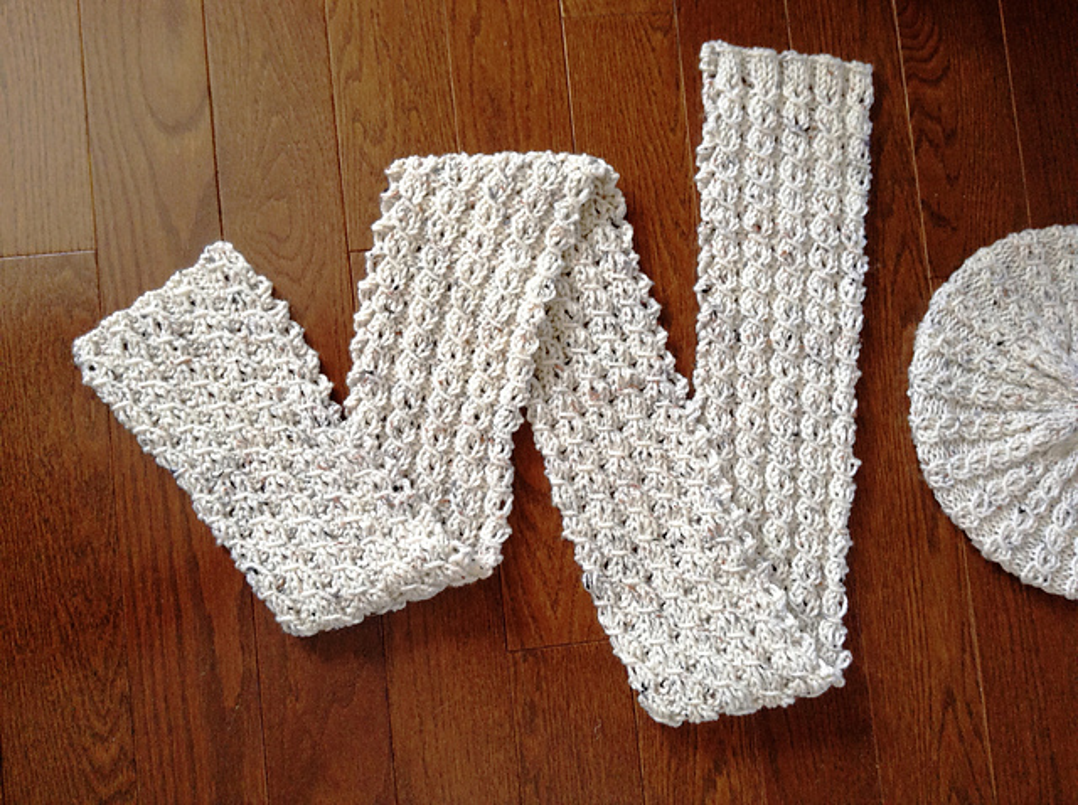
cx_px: 539
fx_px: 1026
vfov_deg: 42.8
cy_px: 402
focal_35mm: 33
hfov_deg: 55.4
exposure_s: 1/24
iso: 80
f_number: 2.4
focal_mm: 3.3
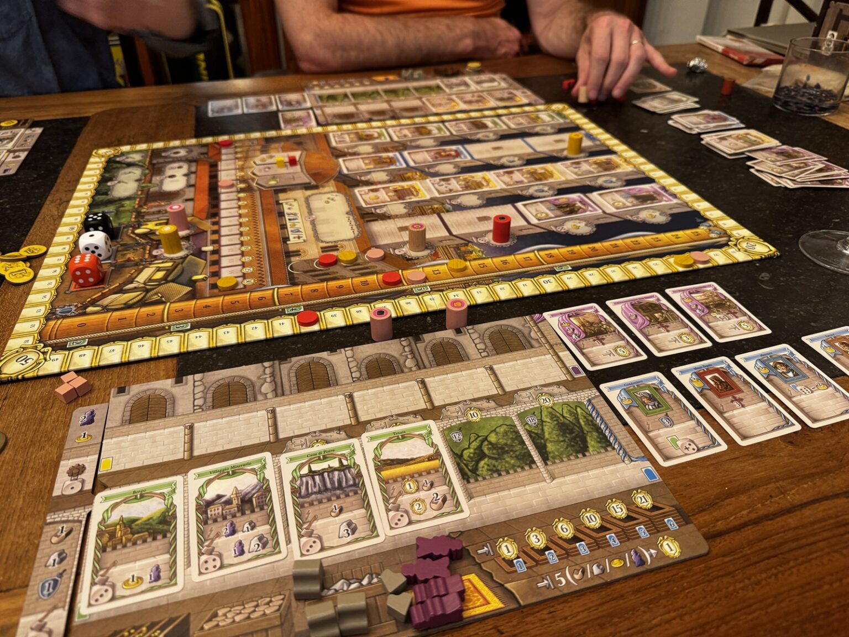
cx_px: 424
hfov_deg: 71.6
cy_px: 318
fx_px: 589
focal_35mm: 24
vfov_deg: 56.8
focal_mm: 6.76
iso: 250
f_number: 1.78
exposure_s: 1/50
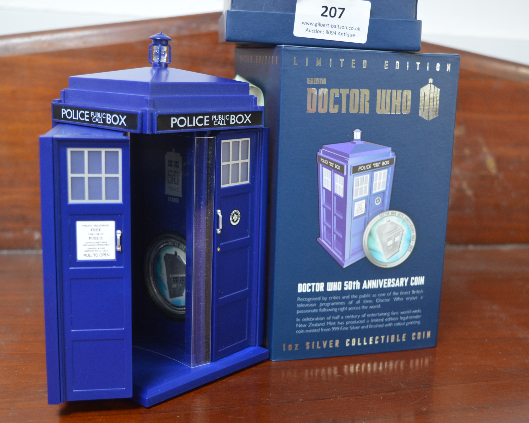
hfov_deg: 38.7
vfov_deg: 31.4
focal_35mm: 48
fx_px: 751
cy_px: 209
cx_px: 289
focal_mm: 28
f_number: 4.2
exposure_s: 1/15
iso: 720
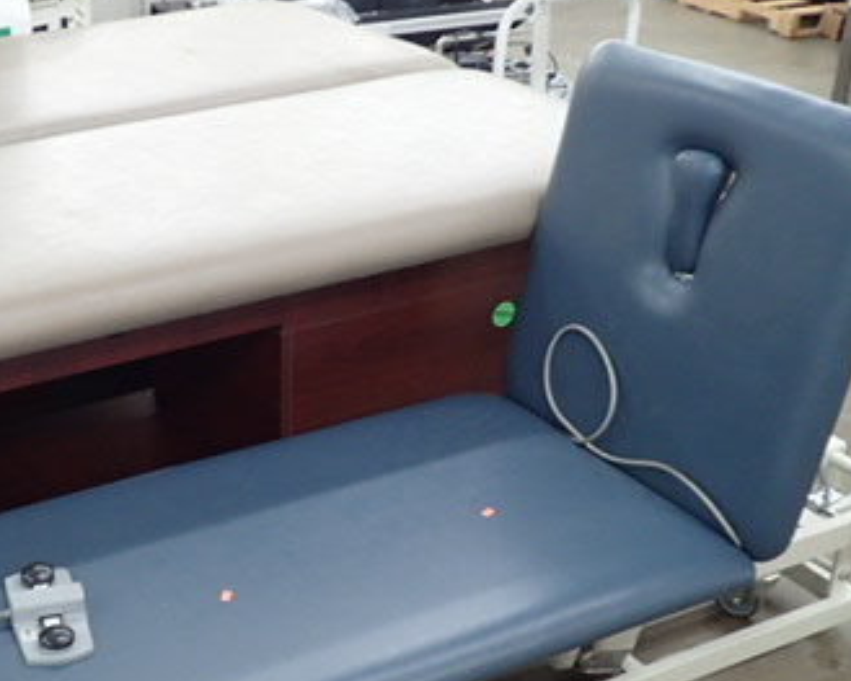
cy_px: 417
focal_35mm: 57
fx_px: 1435
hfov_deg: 32.0
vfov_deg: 26.6
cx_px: 155
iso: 320
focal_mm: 5.5
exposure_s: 1/30
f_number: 2.3
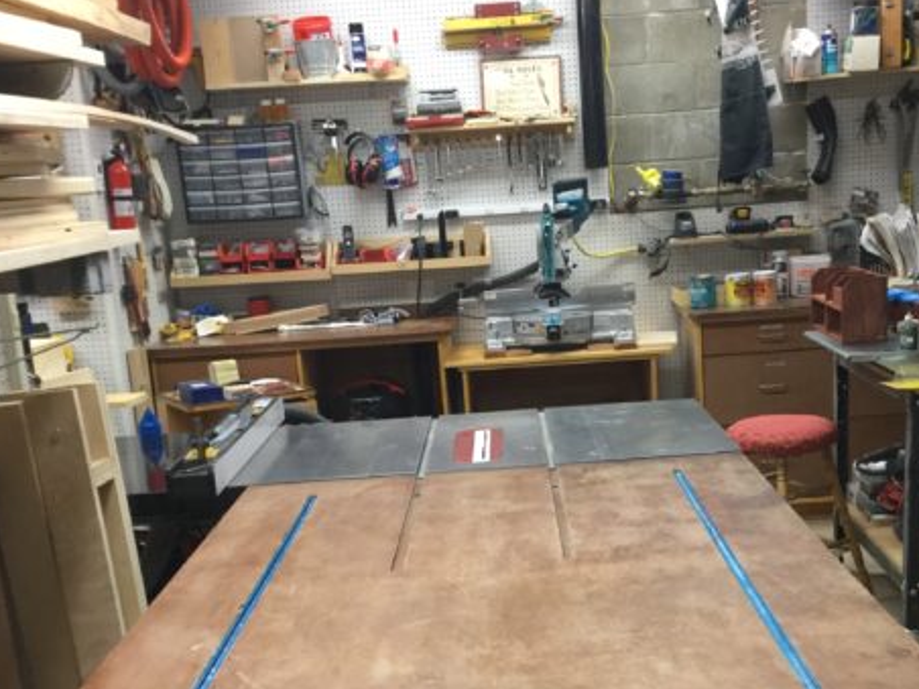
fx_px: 1274
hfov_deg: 39.6
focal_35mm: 48
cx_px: 525
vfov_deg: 30.0
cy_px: 477
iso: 80
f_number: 2.4
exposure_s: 1/30
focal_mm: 3.3
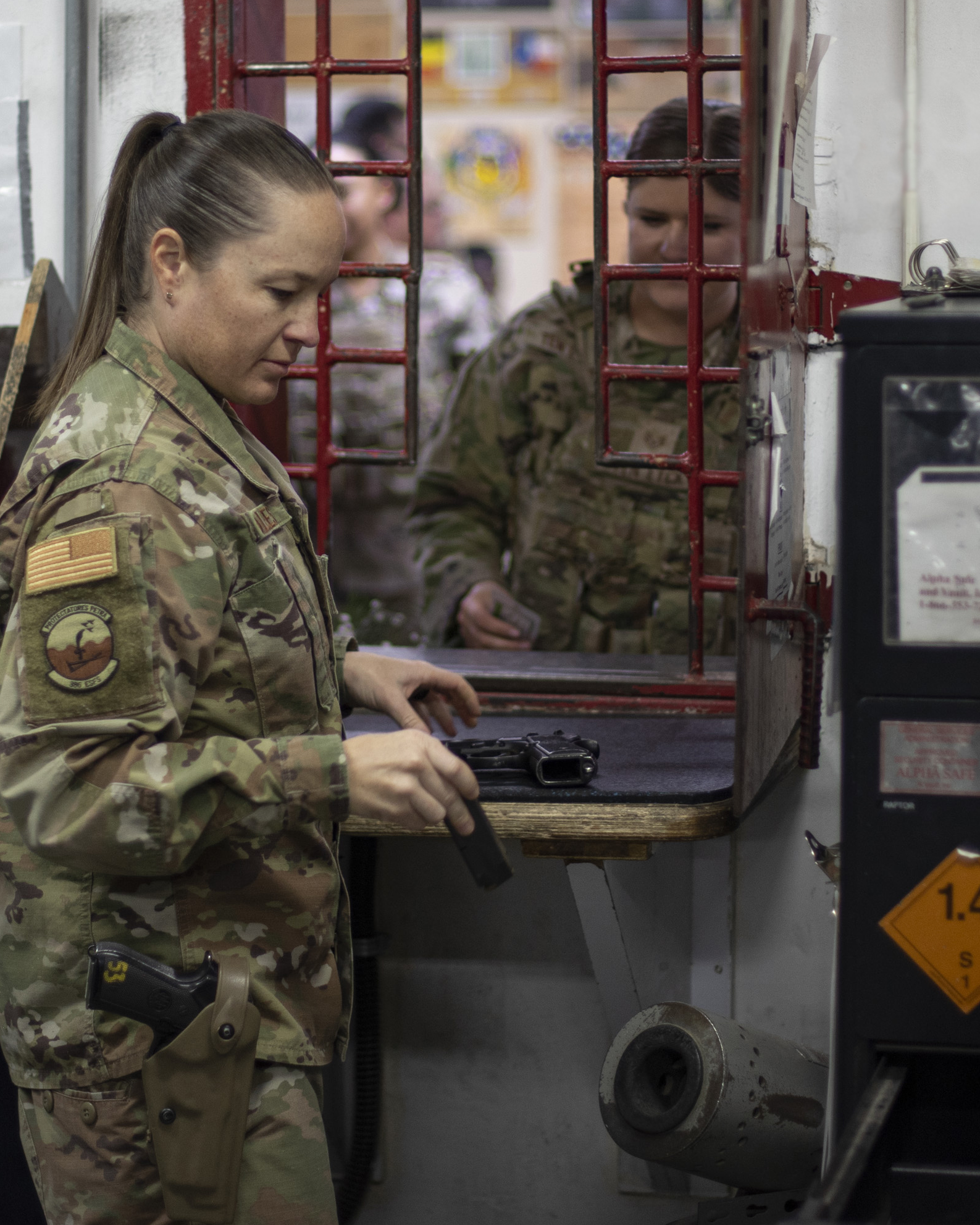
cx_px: 514
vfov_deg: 26.8
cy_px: 610
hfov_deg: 21.6
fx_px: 2574
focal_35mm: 71
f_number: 1.4
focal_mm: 50
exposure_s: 1/200
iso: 640
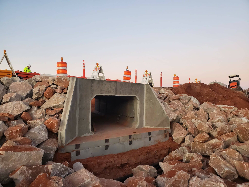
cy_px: 94
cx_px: 124
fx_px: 187
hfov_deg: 67.3
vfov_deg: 53.1
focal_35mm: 26
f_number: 2.4
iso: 250
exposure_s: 1/120
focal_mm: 4.3
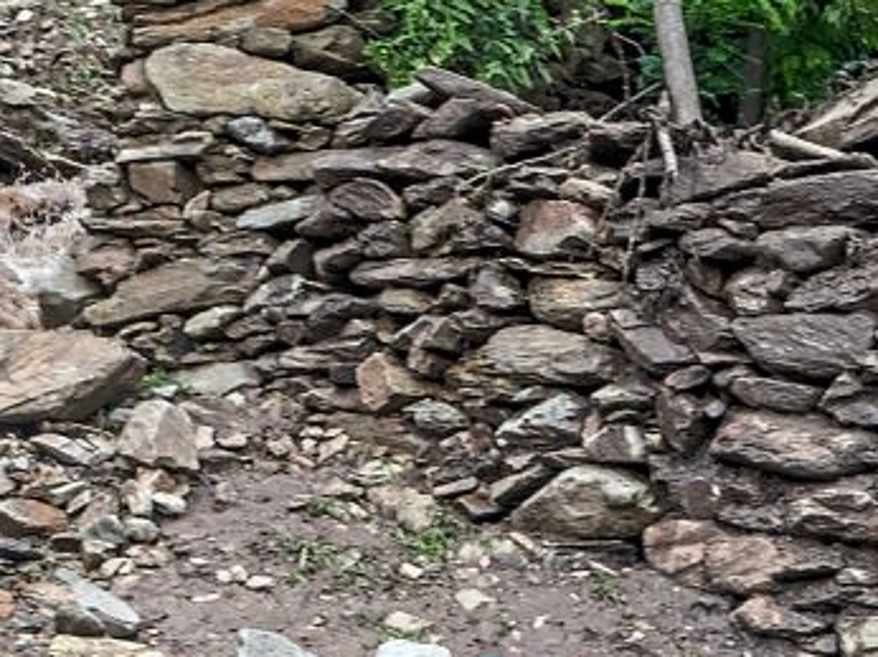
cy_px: 1007
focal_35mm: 100
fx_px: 2535
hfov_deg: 19.6
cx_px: 368
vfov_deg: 13.8
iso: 640
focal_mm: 29
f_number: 9
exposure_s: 1/125
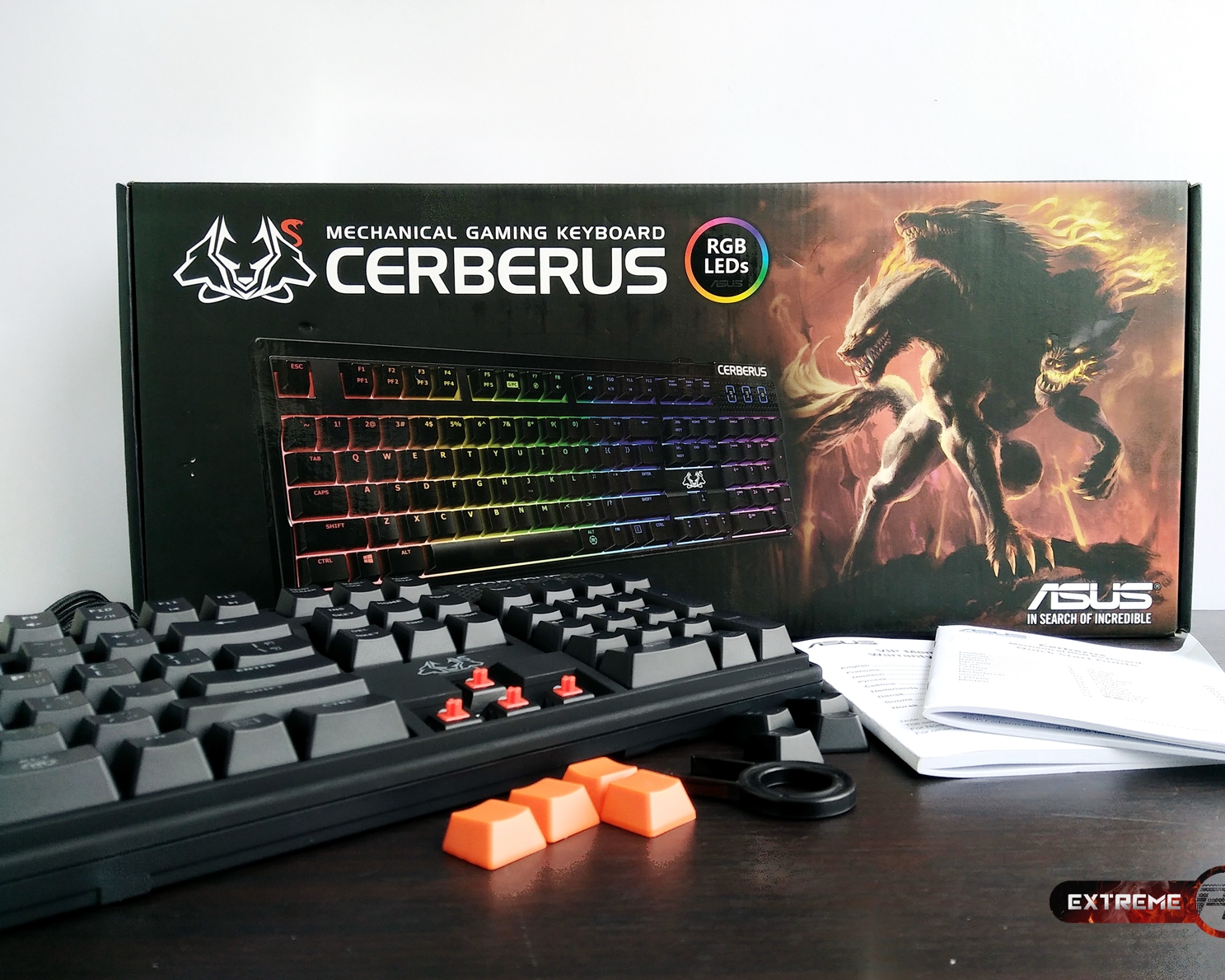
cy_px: 491
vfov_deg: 65.5
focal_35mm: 21
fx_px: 761
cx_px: 649
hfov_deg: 77.5
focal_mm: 3.46
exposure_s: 1/133
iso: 100
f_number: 2.2
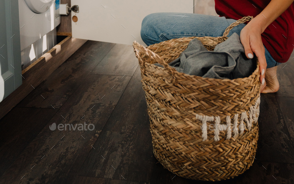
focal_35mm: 51
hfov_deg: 39.6
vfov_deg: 23.5
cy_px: -28
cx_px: 146
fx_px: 409
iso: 800
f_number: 3.2
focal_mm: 33
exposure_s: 1/160
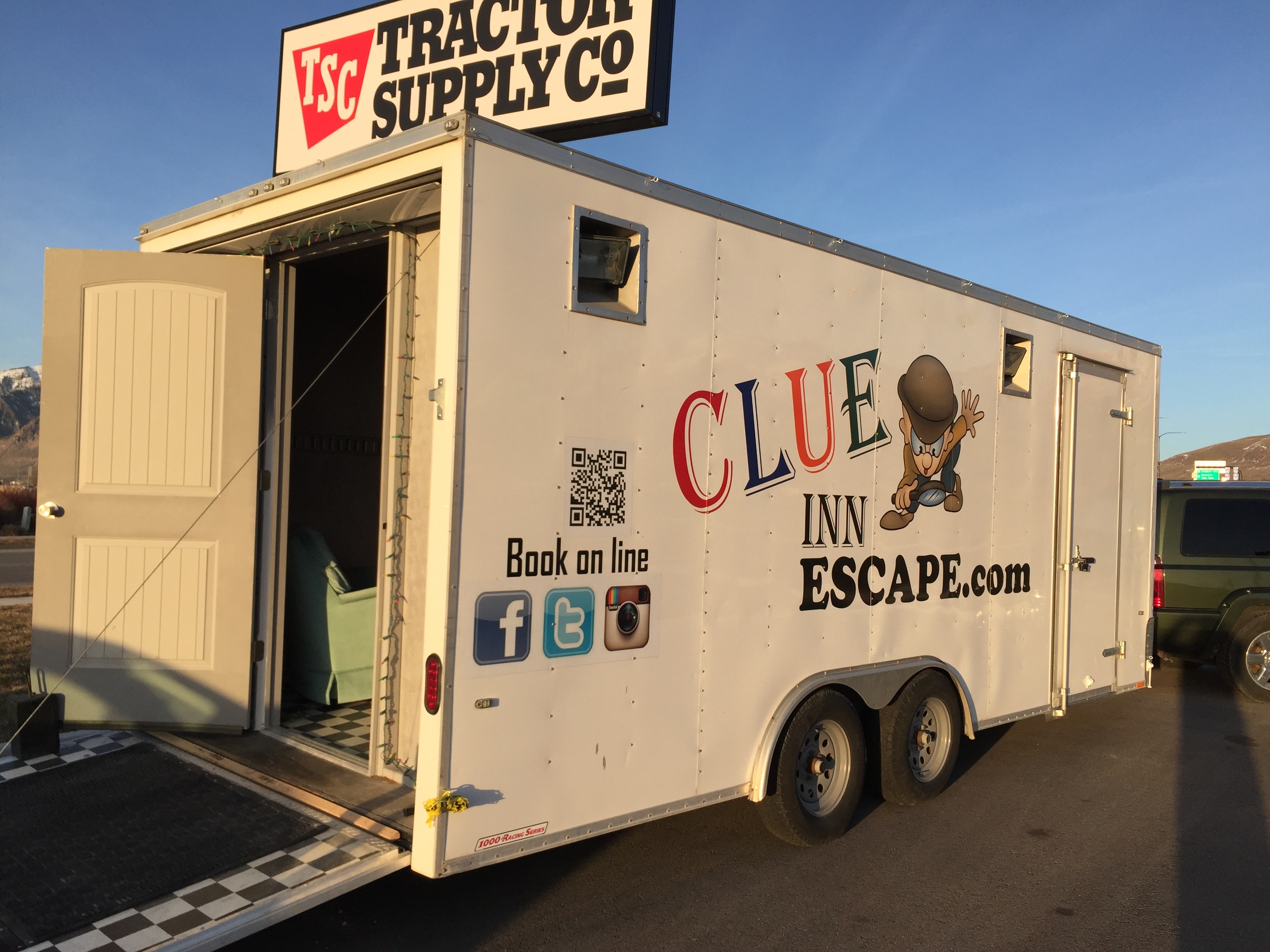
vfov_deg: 48.2
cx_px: 635
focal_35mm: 29
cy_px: 476
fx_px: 1064
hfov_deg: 61.7
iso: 32
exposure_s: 1/898
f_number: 2.2
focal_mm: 4.15
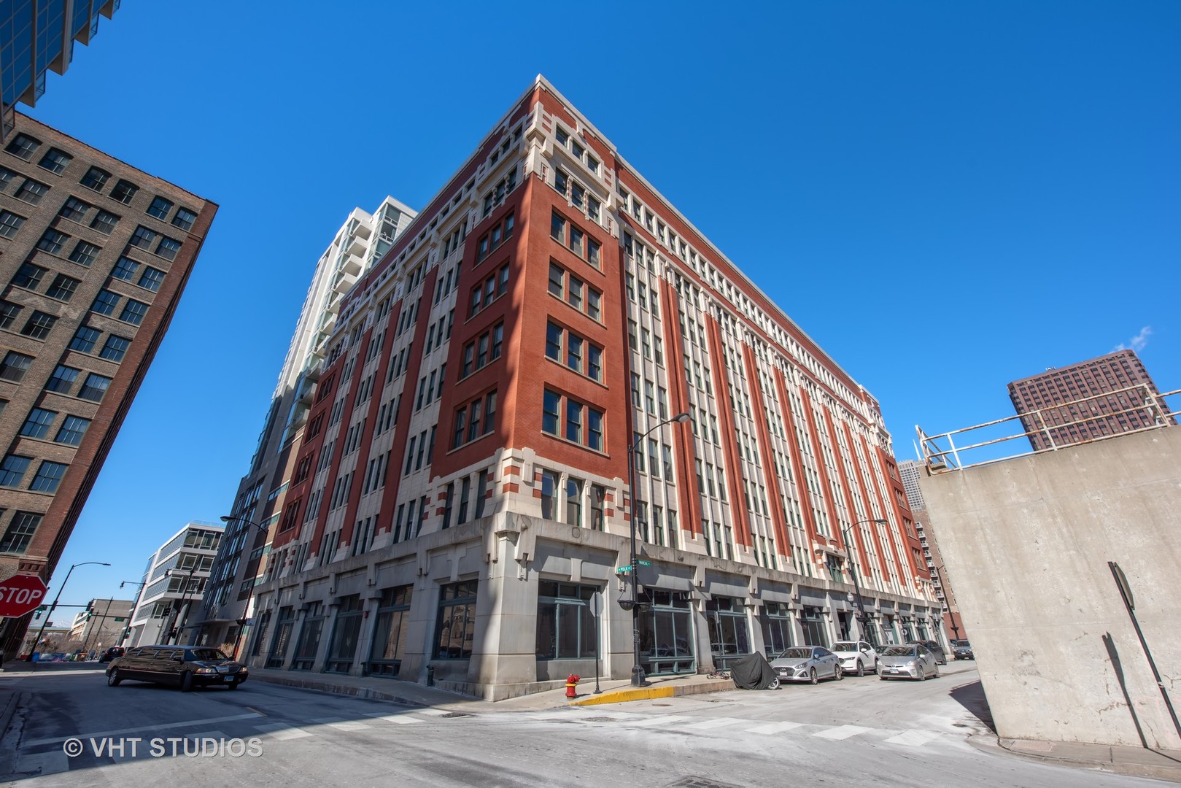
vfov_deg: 77.3
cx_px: 590
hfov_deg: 100.4
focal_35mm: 15
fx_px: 492
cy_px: 394
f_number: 8
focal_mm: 15
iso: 200
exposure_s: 1/750
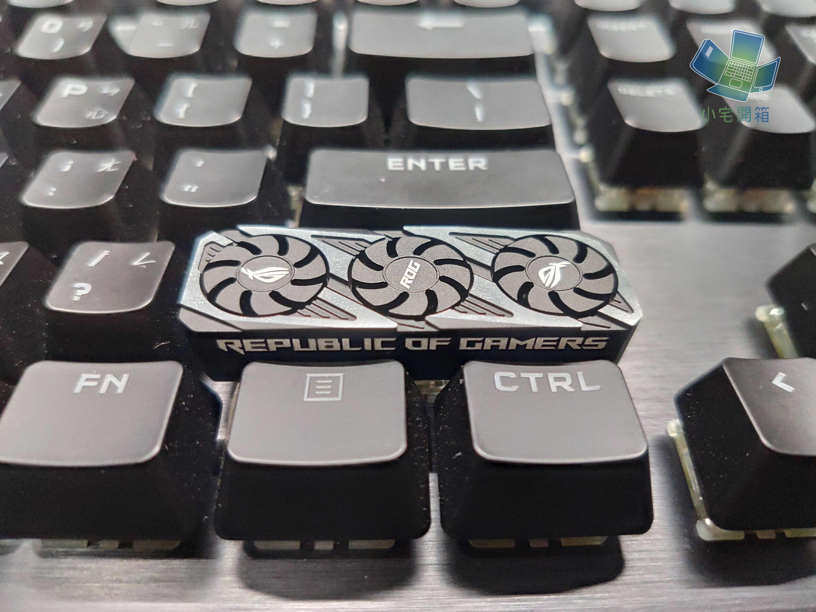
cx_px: 408
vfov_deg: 53.1
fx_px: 613
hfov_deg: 67.3
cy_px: 306
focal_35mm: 26
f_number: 1.75
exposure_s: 1/60
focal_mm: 4.75
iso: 4529
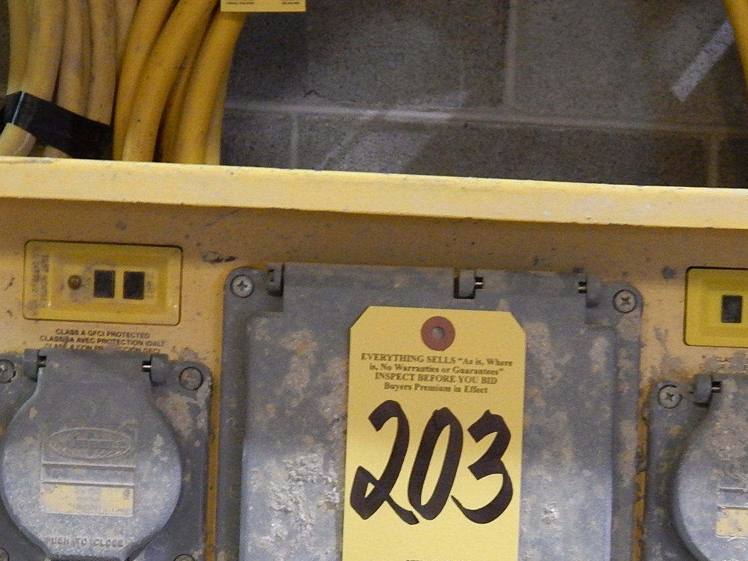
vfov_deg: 14.7
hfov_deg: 19.8
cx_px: 420
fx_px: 2139
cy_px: 566
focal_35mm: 99
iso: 400
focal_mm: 8.6
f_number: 3.7
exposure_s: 1/13
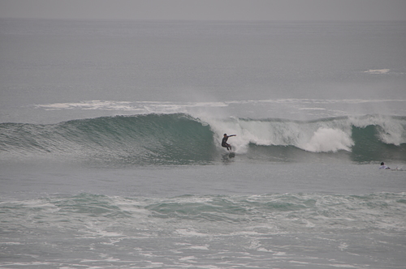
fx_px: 4224
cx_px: 203
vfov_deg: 3.7
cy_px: 134
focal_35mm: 375
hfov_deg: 5.5
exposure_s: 1/400
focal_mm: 250
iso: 250
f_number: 7.1
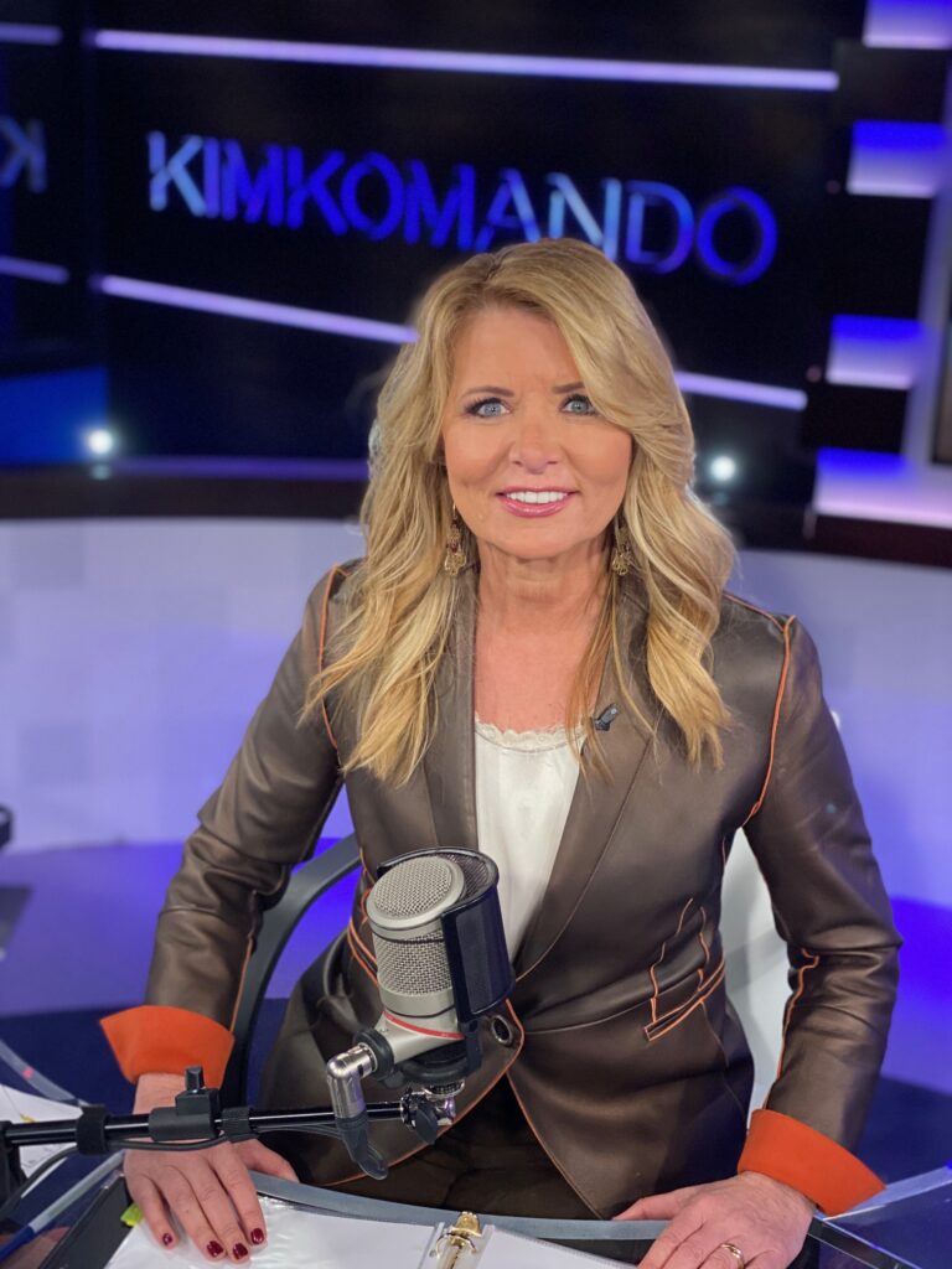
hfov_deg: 28.0
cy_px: 634
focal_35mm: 52
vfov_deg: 36.8
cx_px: 476
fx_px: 1907
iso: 200
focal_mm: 6
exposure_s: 1/113
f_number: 2
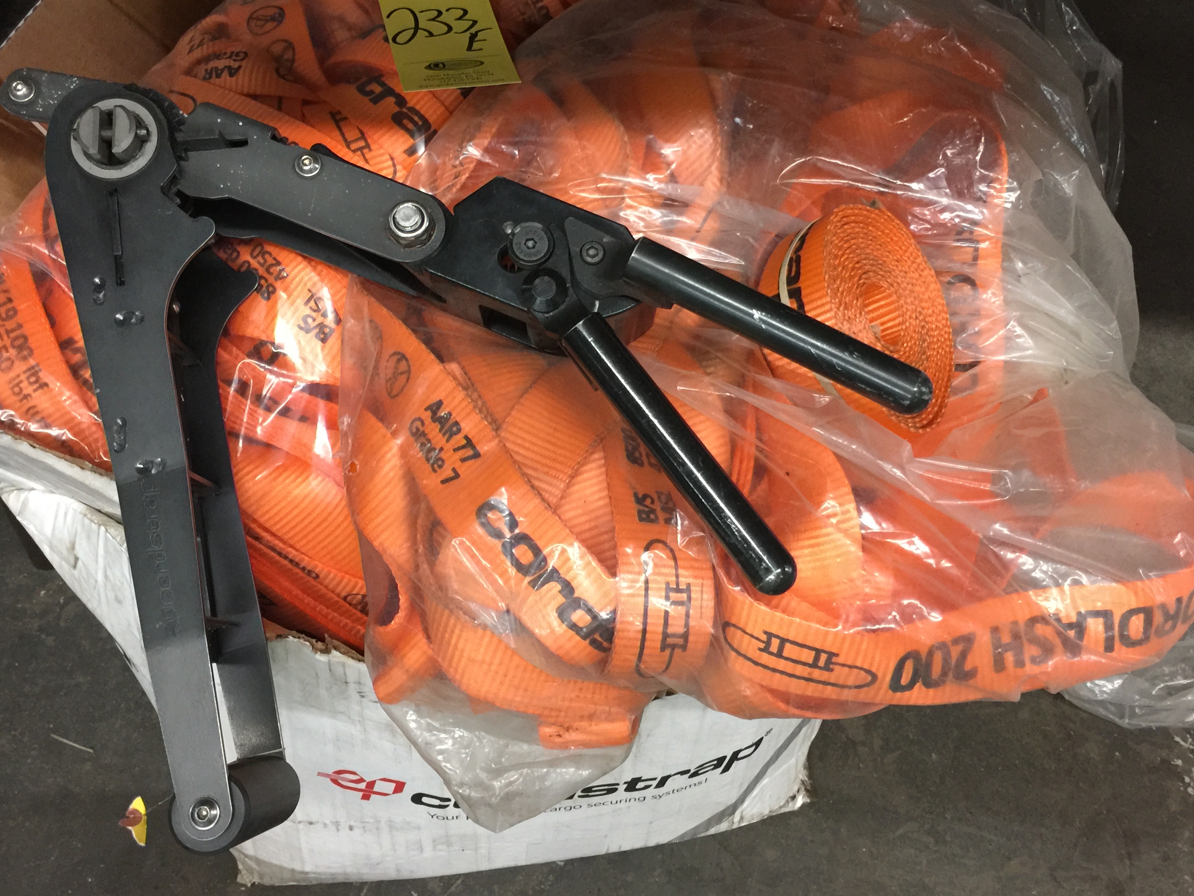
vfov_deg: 38.6
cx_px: 569
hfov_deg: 50.1
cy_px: 372
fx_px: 1276
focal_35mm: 37
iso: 125
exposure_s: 1/15
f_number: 2.2
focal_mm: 4.15
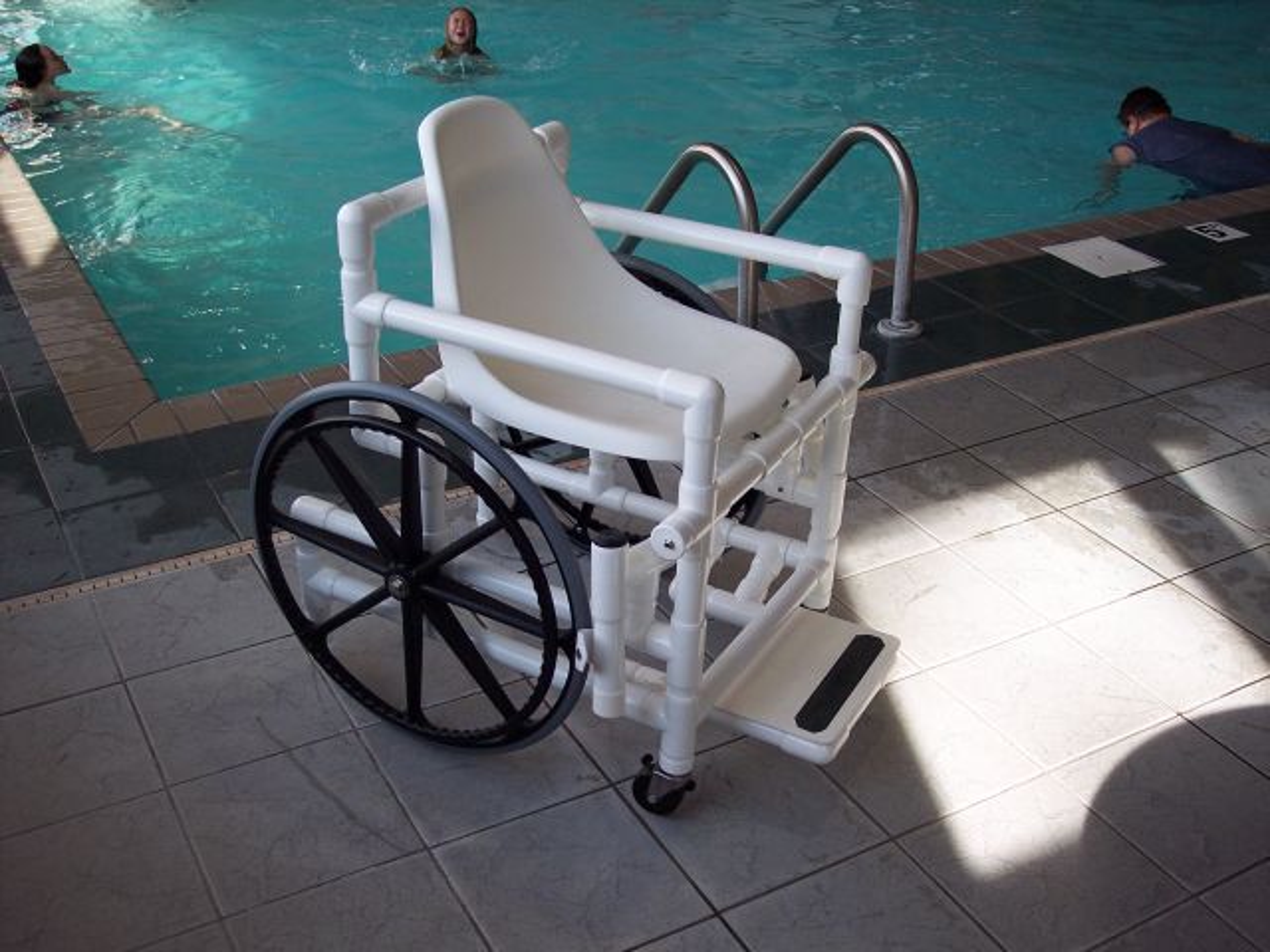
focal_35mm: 39
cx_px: 635
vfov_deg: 36.8
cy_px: 476
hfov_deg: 47.9
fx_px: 1431
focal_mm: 8
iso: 100
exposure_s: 1/180
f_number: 3.4
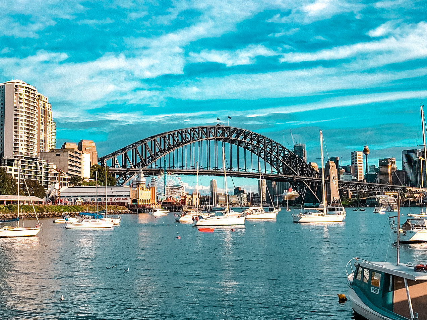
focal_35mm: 45
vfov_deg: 32.2
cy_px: 160
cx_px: 177
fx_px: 555
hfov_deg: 41.9
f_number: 1.8
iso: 20
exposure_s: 1/1500
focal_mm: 3.99
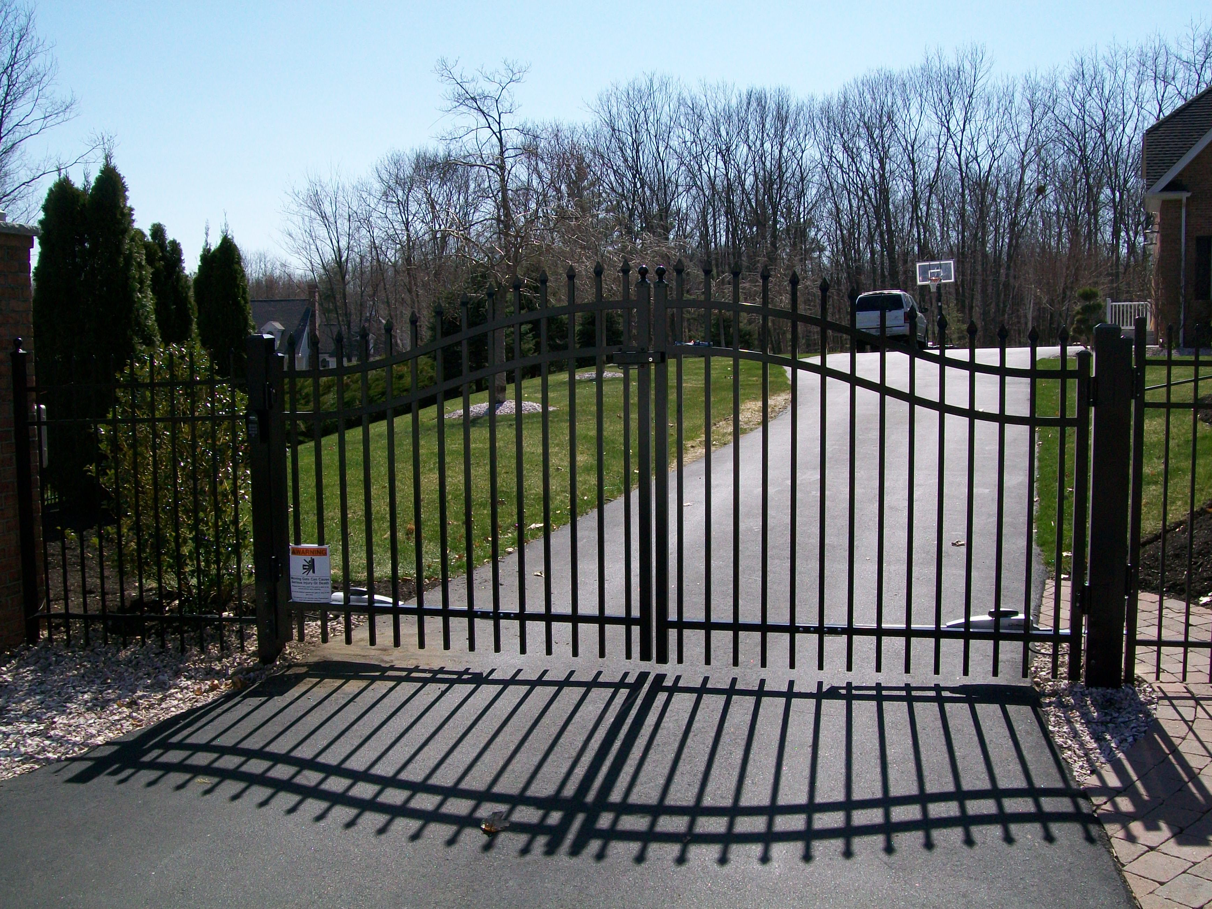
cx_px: 606
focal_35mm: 36
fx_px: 1260
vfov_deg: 39.7
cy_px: 454
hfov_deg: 51.4
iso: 64
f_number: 4.8
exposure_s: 1/500
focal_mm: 6
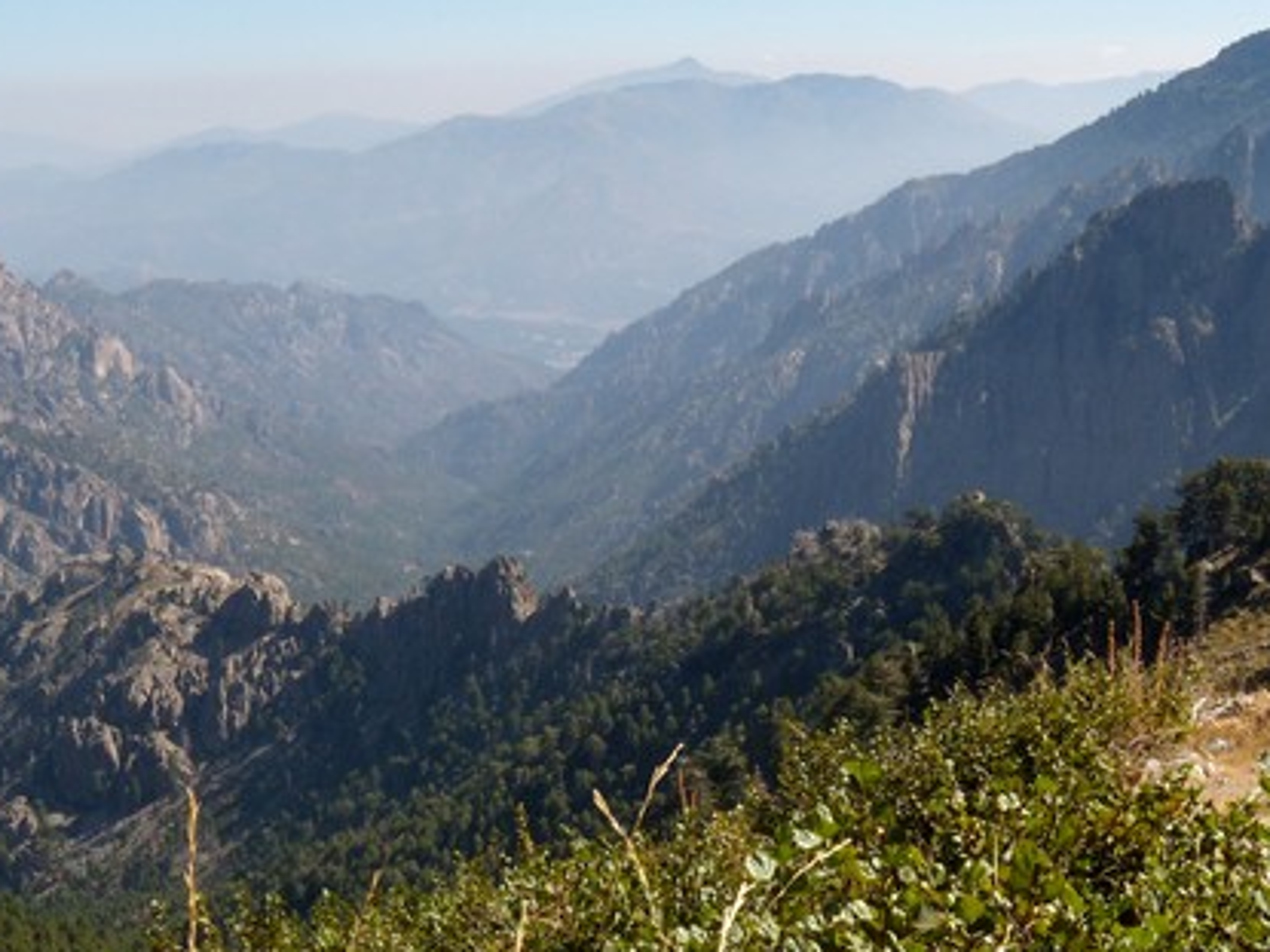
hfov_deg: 29.8
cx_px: 566
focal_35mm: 65
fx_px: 2384
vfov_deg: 22.1
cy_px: 820
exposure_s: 1/160
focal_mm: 6.4
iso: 80
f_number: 8.5
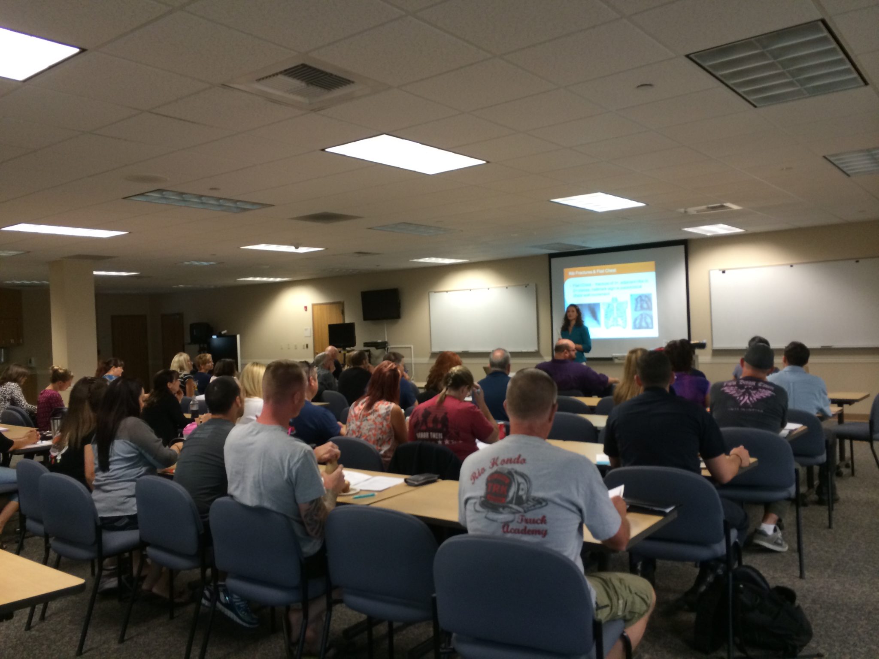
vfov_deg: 46.8
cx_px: 440
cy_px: 330
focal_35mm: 30
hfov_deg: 60.0
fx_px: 762
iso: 125
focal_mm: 4.12
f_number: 2.2
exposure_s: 1/30
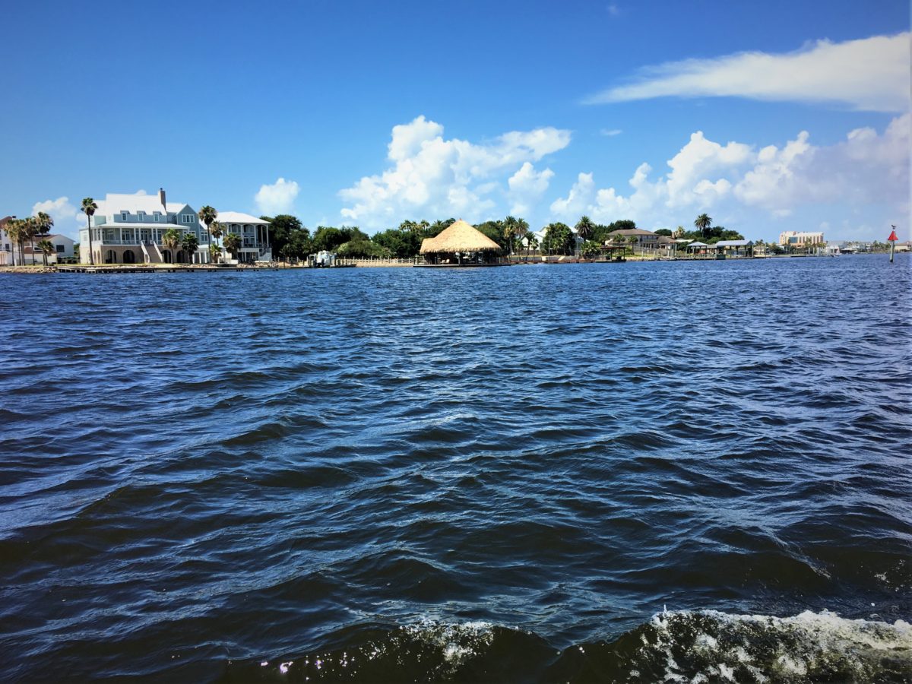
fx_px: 764
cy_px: 342
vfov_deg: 48.2
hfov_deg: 61.7
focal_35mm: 29
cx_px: 456
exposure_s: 1/1425
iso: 25
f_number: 2.2
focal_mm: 4.15
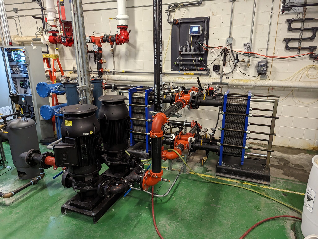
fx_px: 221
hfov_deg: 71.5
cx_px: 159
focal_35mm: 24
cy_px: 120
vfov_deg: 56.9
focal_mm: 6.81
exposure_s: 1/120
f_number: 1.85
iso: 873
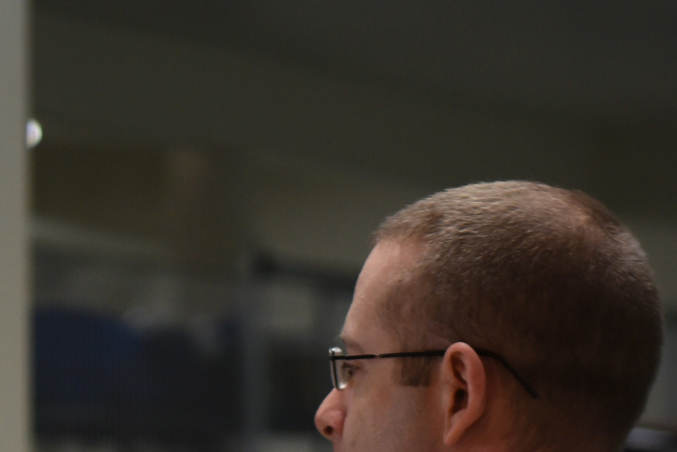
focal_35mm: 266
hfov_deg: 7.7
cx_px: 35
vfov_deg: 5.1
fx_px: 5004
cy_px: 742
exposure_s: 1/60
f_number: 2.8
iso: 1000
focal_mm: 70
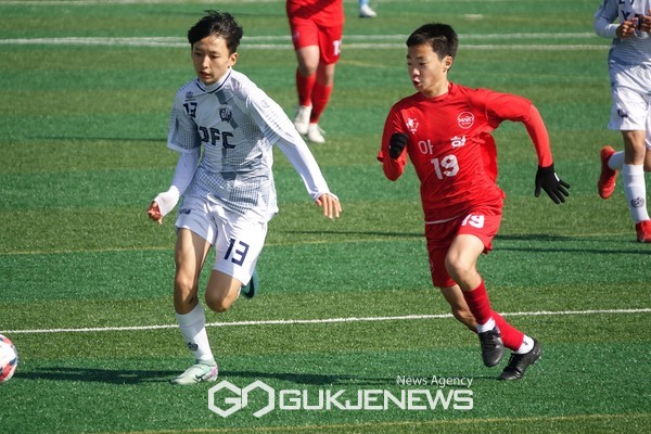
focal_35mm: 600
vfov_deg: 2.3
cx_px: 326
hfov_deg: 3.4
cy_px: 217
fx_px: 10849
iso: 100
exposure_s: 1/640
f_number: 4
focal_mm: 220
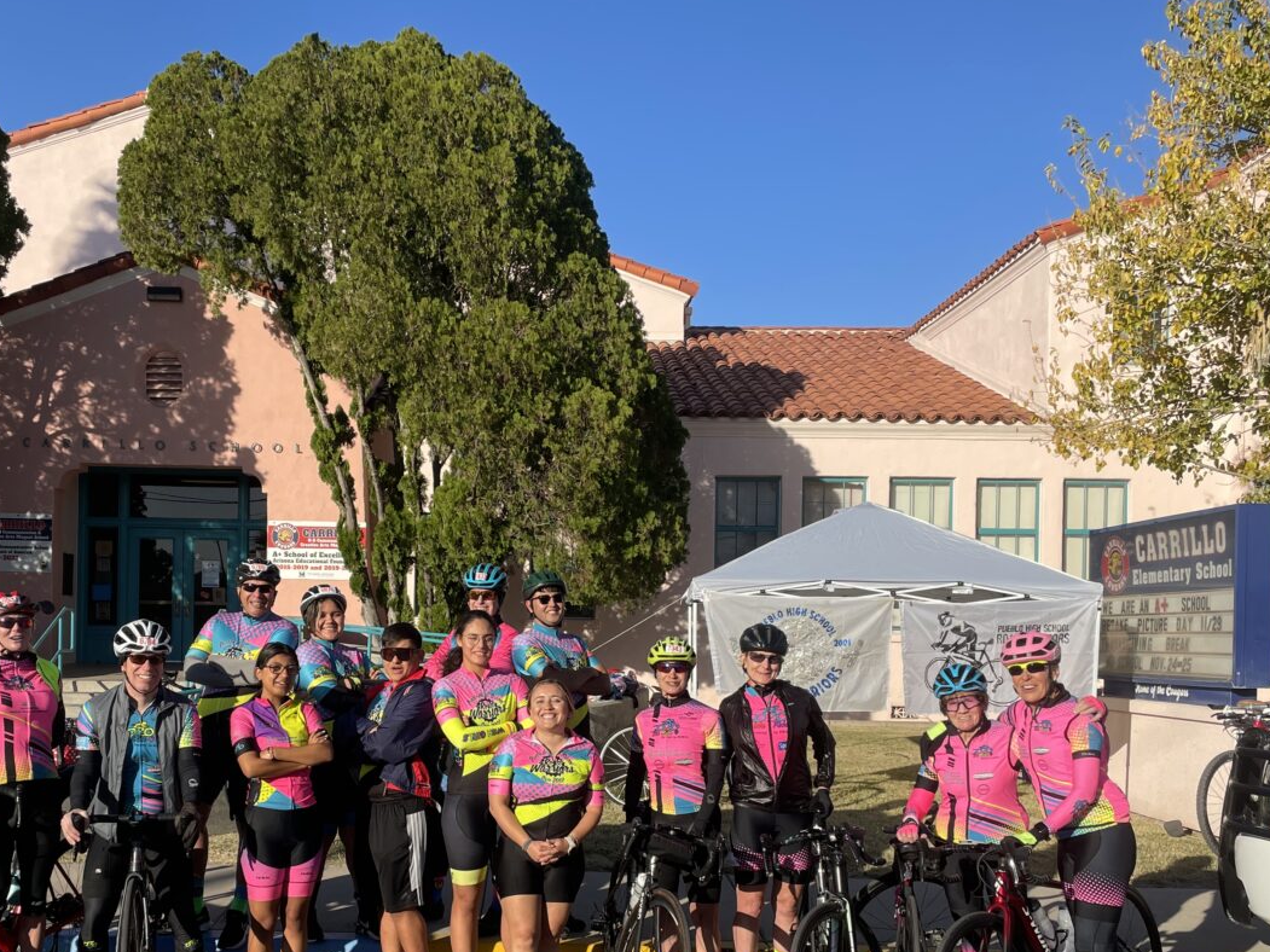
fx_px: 1394
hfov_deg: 48.7
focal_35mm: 38
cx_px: 510
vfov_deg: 37.3
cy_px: 640
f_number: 1.6
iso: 32
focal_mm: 4.2
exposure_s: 1/2959
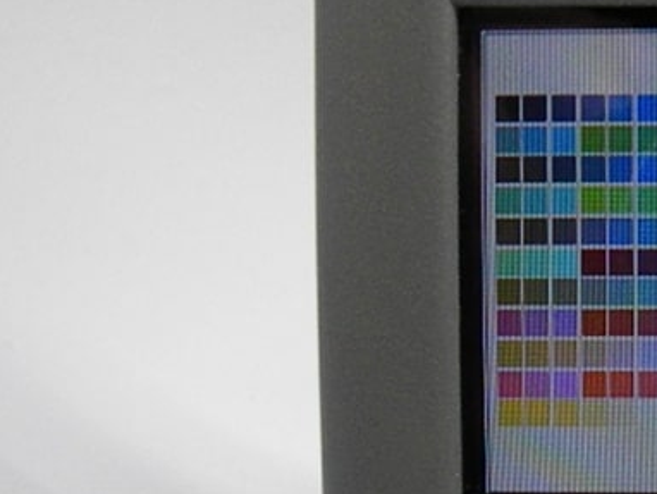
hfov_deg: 23.6
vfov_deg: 19.5
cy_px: 377
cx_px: 796
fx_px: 1424
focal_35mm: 75
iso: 720
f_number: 3.5
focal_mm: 5
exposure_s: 1/398
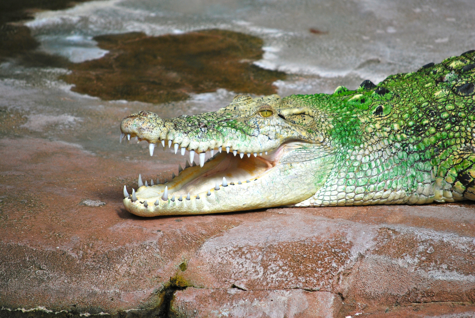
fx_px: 3963
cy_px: 159
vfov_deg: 4.6
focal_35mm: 300
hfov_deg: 6.9
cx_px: 238
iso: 200
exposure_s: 1/500
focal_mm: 200
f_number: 5.6
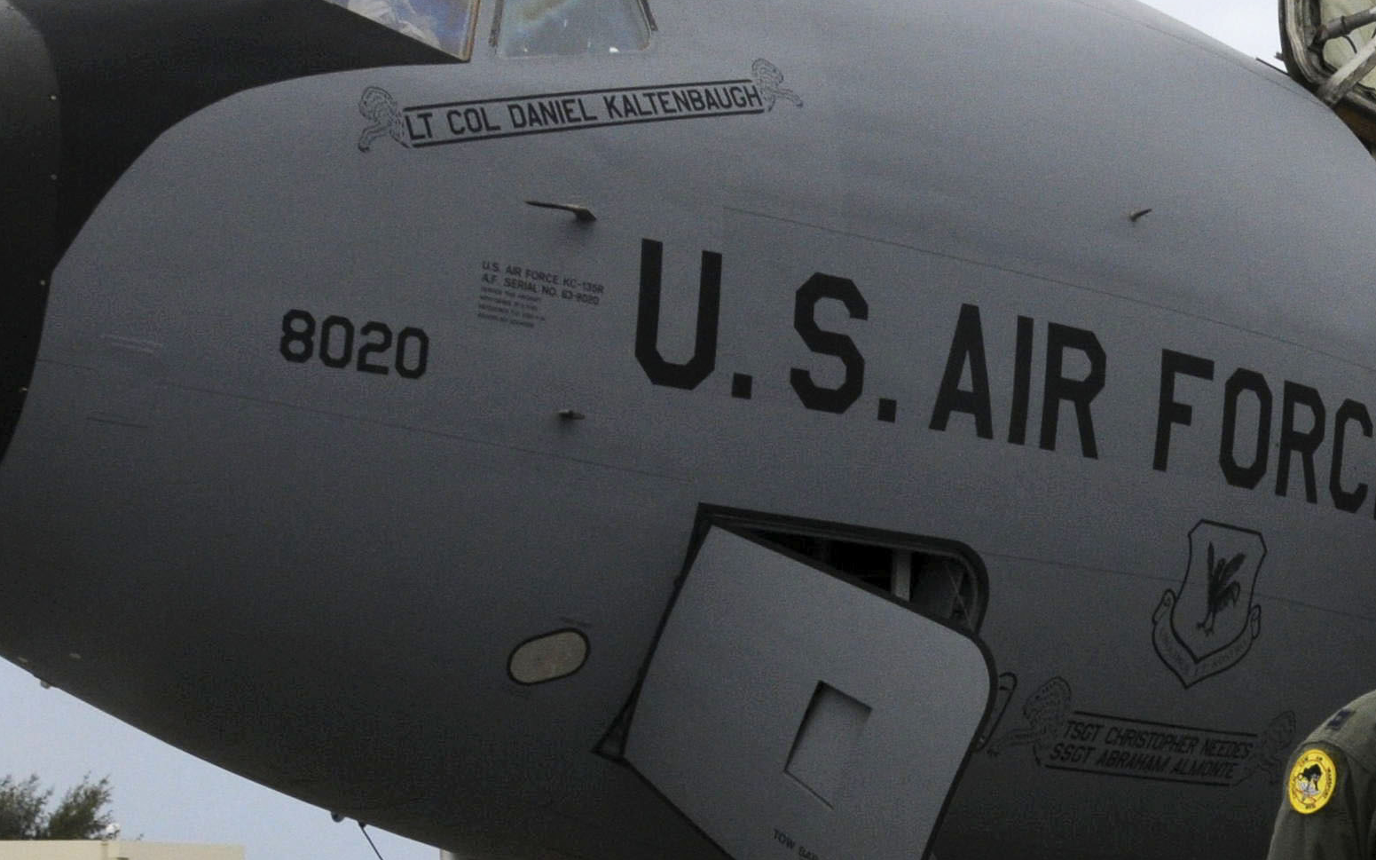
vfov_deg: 16.9
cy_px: 783
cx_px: 1375
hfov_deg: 25.8
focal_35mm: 76
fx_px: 2850
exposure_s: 1/100
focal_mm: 18
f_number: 13
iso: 640
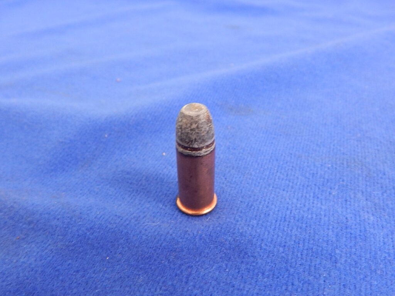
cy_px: 148
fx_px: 320
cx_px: 198
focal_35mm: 28
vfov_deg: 49.7
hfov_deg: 63.4
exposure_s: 1/10
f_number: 3.2
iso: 400
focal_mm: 5.1
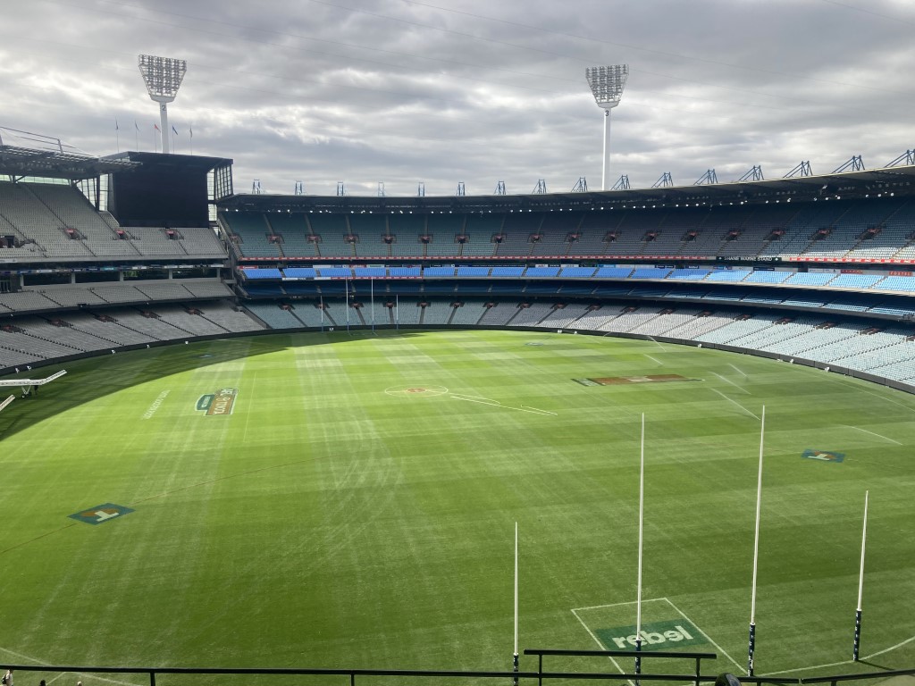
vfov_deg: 49.7
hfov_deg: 63.4
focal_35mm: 28
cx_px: 458
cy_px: 343
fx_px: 740
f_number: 1.8
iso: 20
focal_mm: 3.99
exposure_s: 1/1600
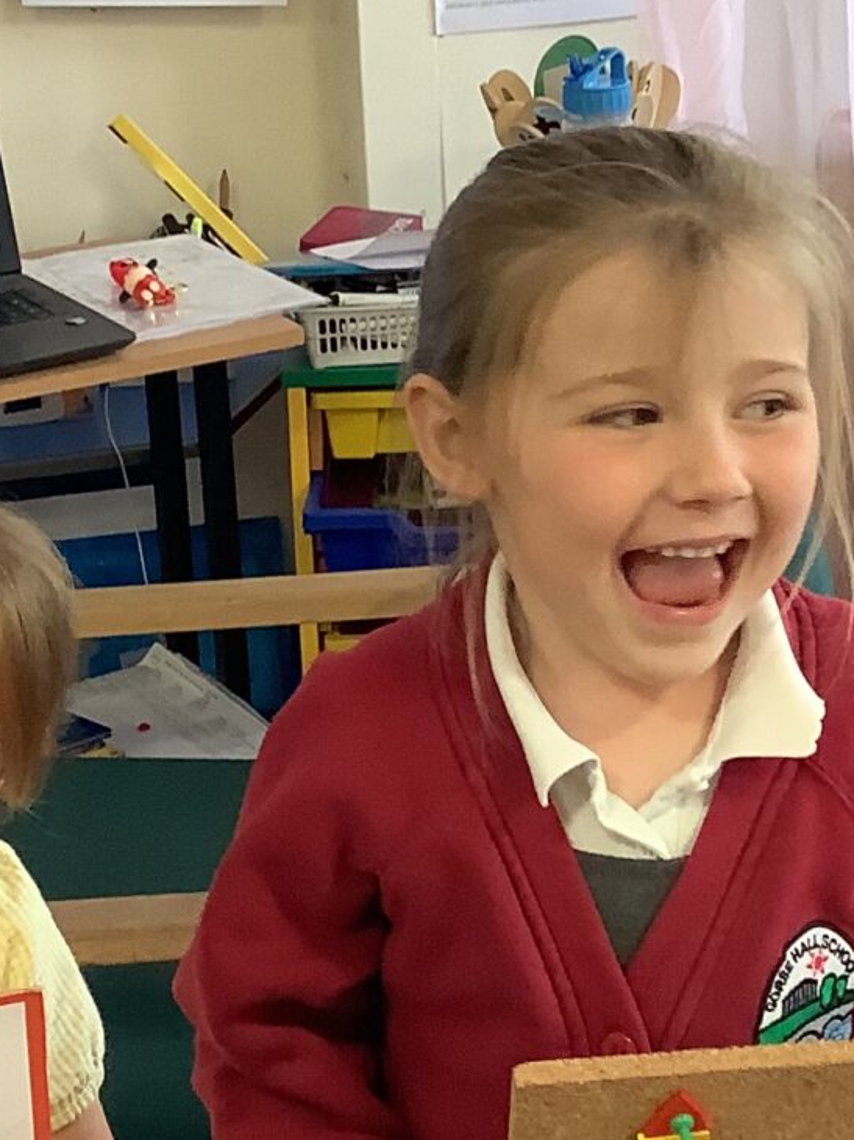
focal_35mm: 87
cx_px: 378
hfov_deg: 17.0
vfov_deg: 22.5
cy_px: 564
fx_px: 2863
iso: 160
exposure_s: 1/60
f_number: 2.4
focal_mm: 3.3
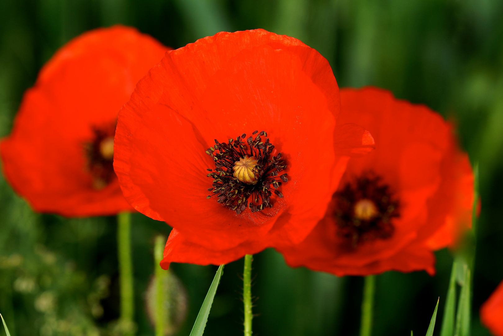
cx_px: 252
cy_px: 168
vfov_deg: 8.7
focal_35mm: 158
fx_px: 2200
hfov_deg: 13.0
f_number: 5.6
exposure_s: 1/400
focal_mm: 105
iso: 100
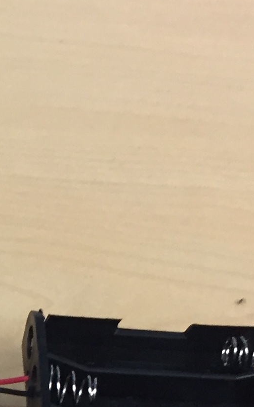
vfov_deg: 16.6
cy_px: 441
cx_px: -271
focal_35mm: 122
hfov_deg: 9.9
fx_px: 1351
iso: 100
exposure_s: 1/30
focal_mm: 4.15
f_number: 2.2
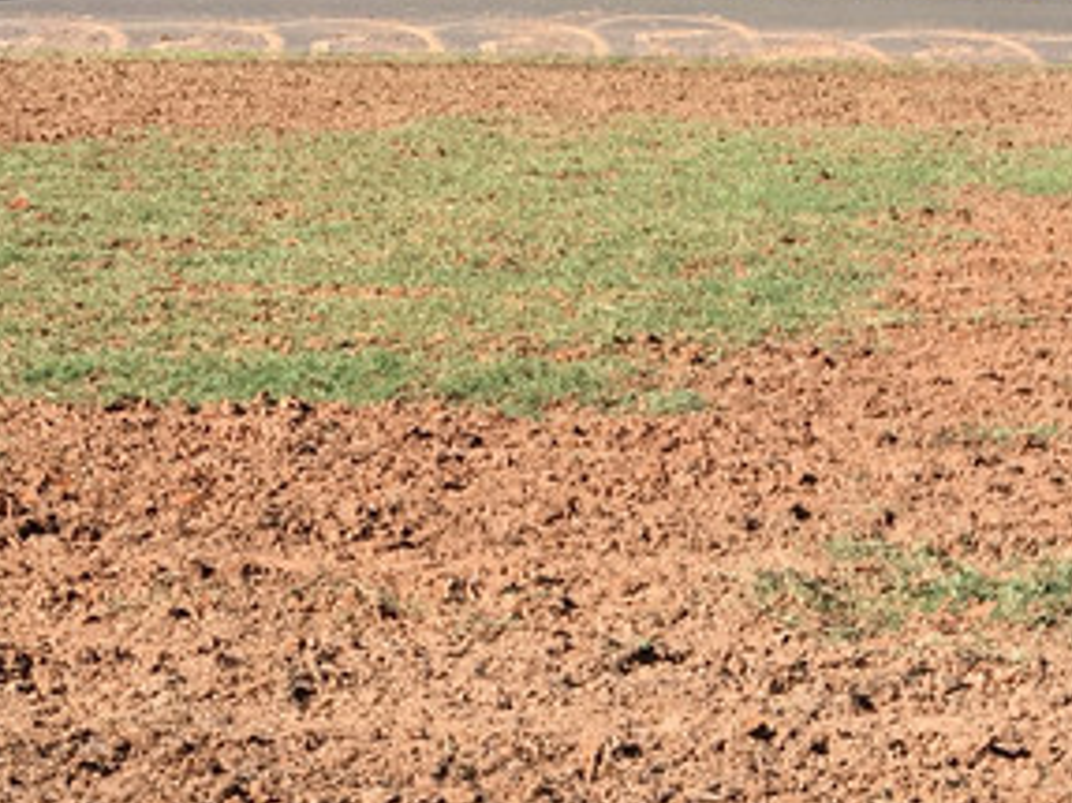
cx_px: 1257
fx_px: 3343
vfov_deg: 13.1
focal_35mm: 108
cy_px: 1109
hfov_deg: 17.4
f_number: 2.2
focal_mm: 4.15
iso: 25
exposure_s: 1/785
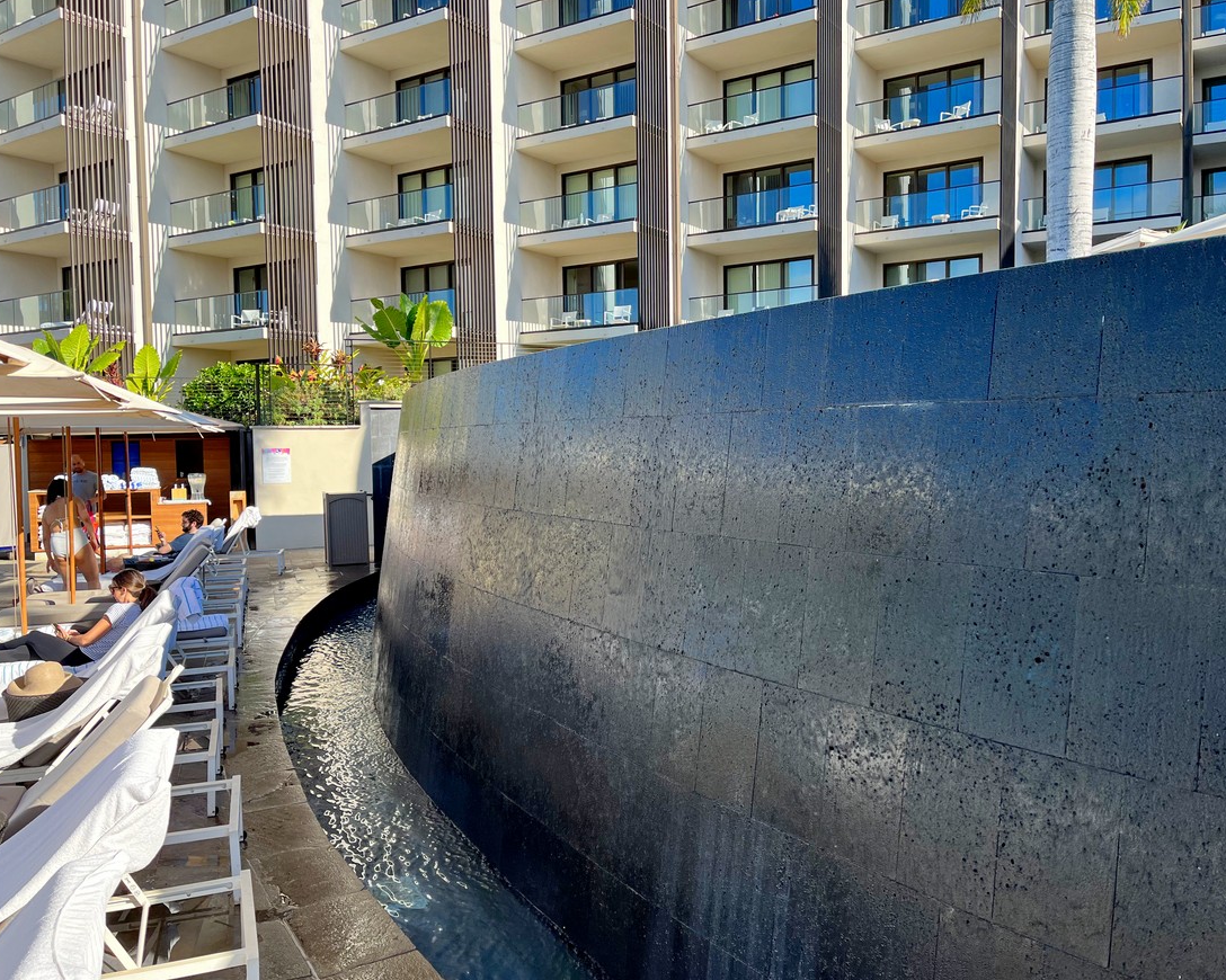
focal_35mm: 28
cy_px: 478
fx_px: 1016
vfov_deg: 51.5
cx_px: 625
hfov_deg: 62.2
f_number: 1.6
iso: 50
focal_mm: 5.1
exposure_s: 1/1046
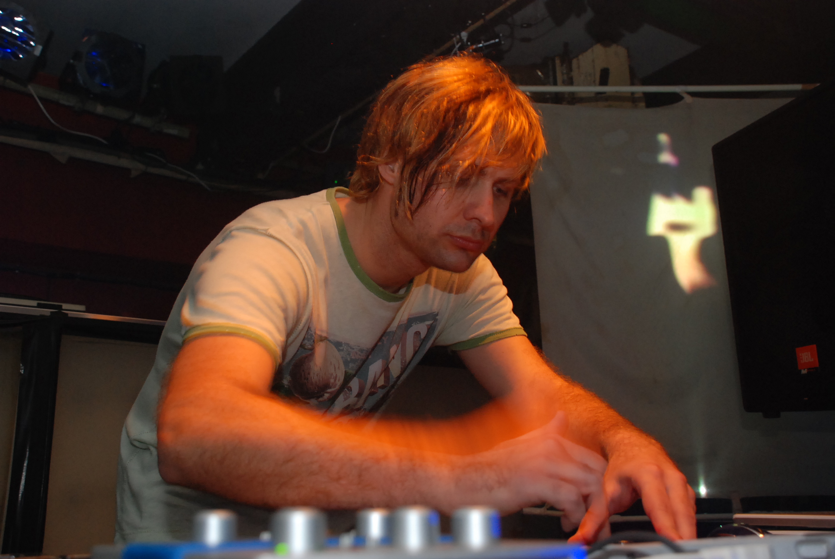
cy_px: 280
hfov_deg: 49.5
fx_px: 906
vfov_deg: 34.3
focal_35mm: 39
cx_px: 418
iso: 800
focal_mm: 26
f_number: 4.5
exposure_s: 1/8
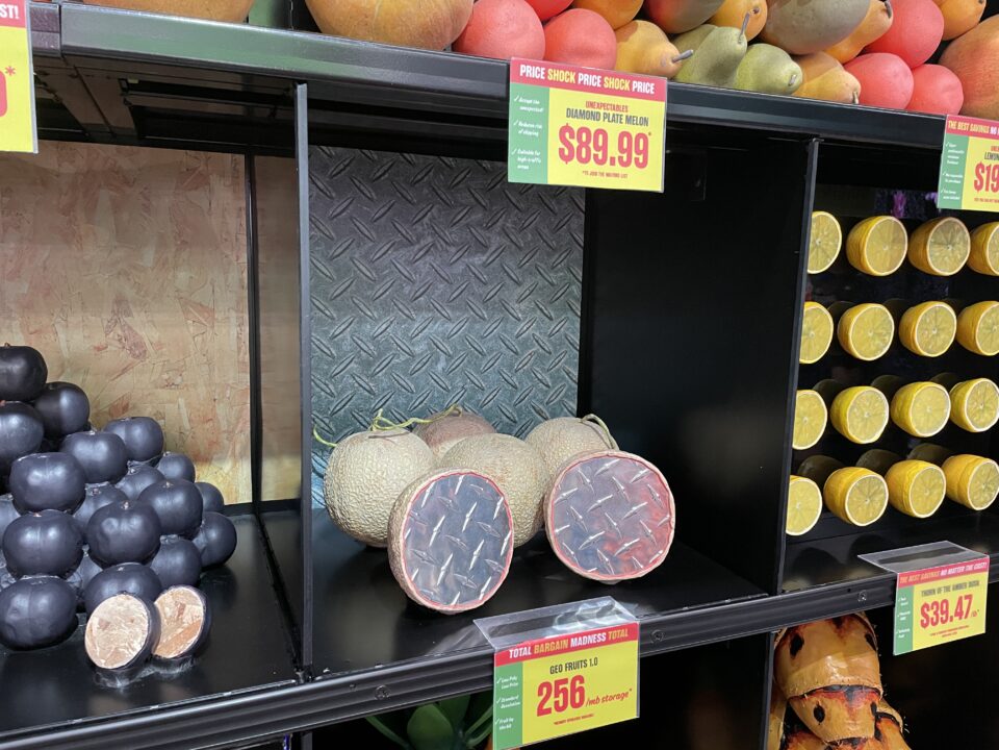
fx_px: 750
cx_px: 500
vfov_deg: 53.1
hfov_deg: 67.3
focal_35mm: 26
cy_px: 375
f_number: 1.6
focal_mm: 4.2
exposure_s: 1/48
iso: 500
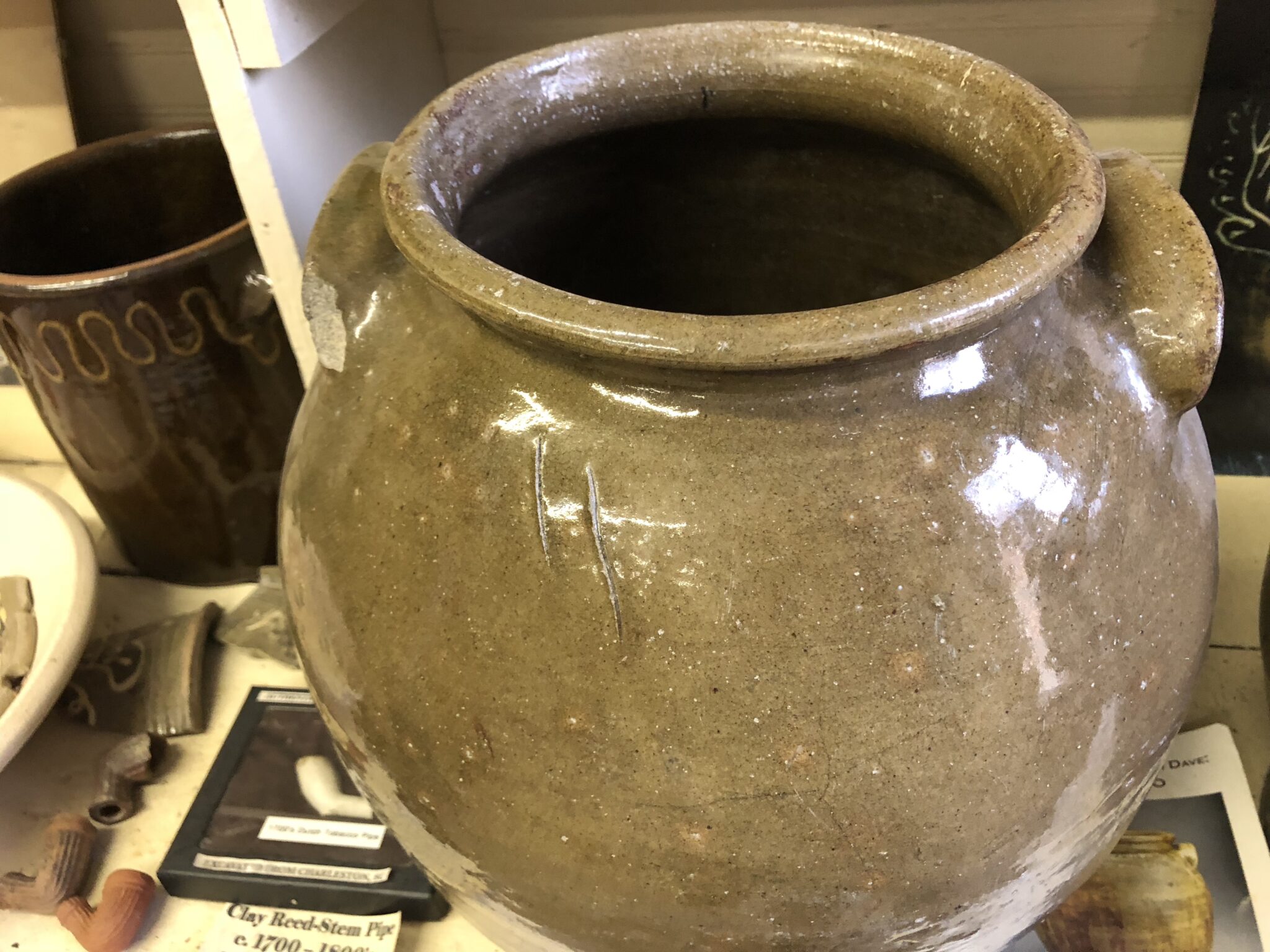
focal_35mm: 28
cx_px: 635
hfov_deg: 63.4
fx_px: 1027
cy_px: 476
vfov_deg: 49.7
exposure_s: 1/15
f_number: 1.8
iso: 100
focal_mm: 3.99
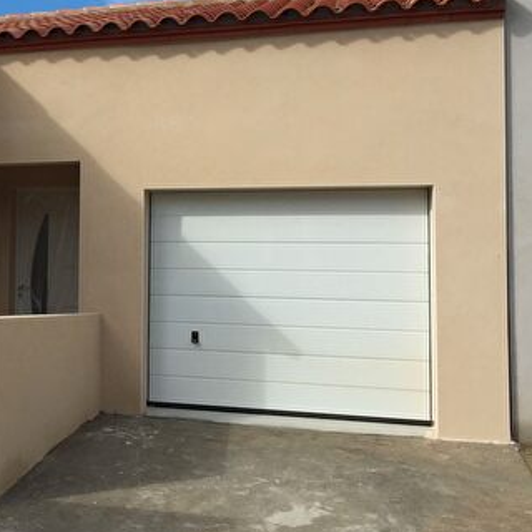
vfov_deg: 30.5
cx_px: -40
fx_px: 974
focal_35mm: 56
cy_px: 220
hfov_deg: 28.1
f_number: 2.2
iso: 32
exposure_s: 1/2475
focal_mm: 4.15
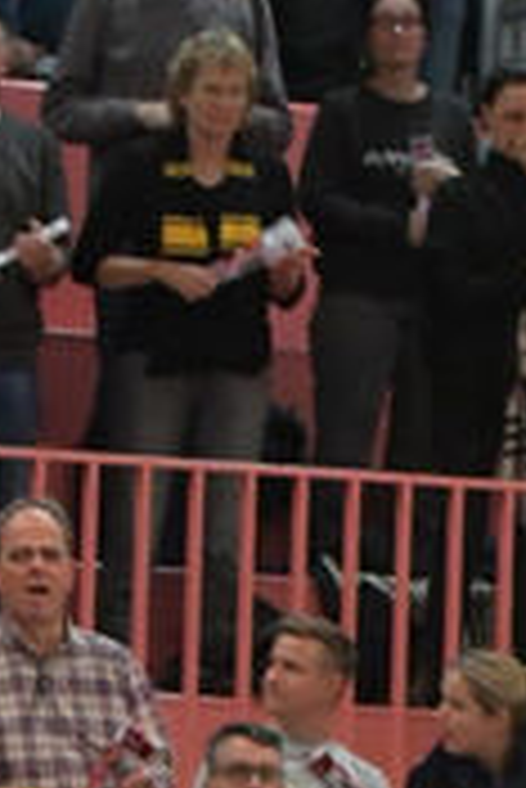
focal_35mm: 479
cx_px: 838
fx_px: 10477
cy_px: 1148
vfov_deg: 4.3
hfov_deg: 2.9
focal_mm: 70
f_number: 8
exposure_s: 1/250
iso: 6400
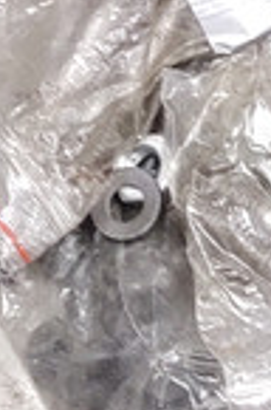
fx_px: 2348
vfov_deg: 9.7
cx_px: 320
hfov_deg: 6.6
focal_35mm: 207
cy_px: -212
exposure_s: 1/33
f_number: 1.7
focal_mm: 4.75
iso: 425
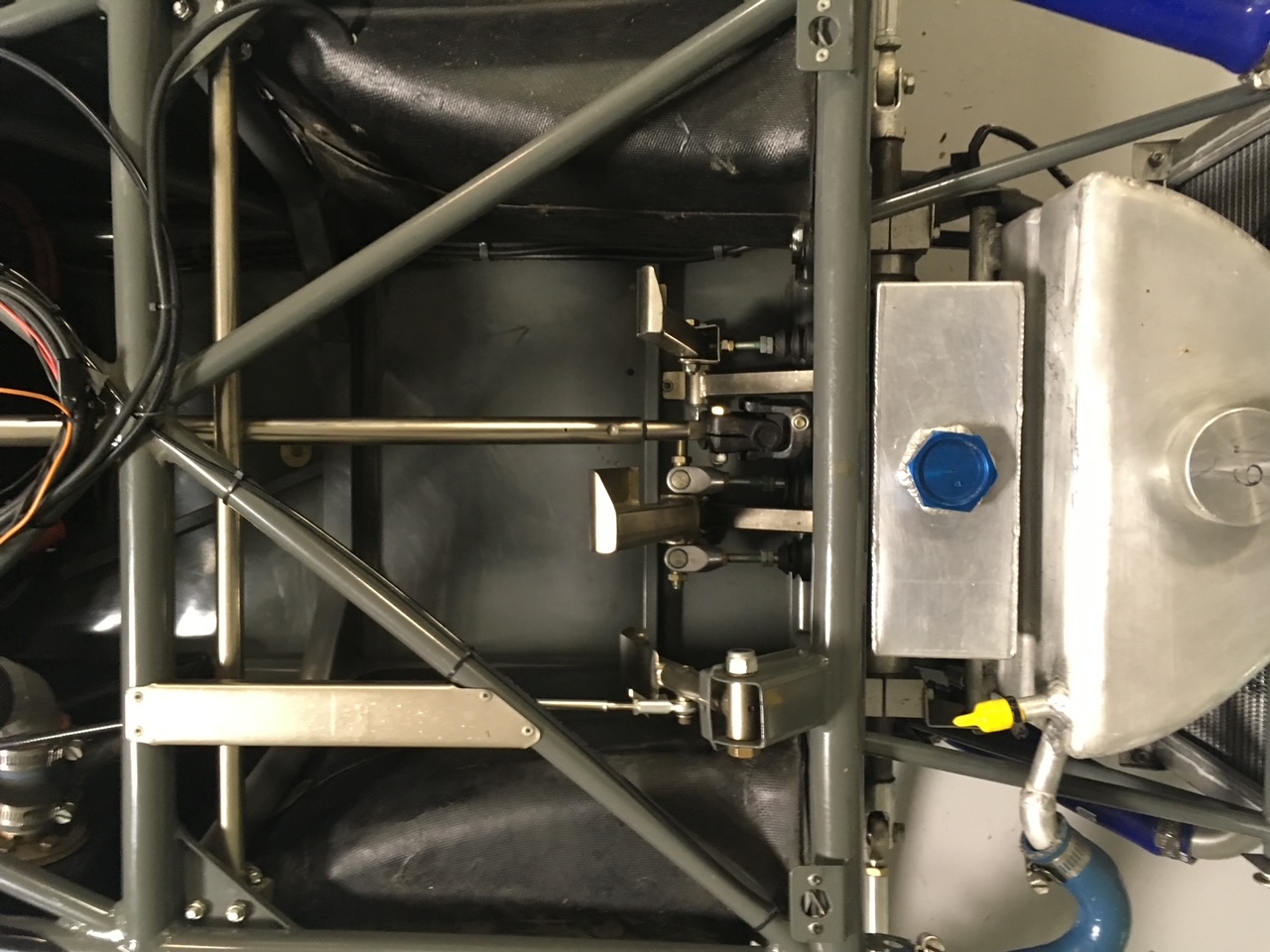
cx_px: 635
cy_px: 476
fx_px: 1064
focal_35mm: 29
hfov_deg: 61.7
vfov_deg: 48.2
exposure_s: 1/24
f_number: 2.2
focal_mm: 4.15
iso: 200
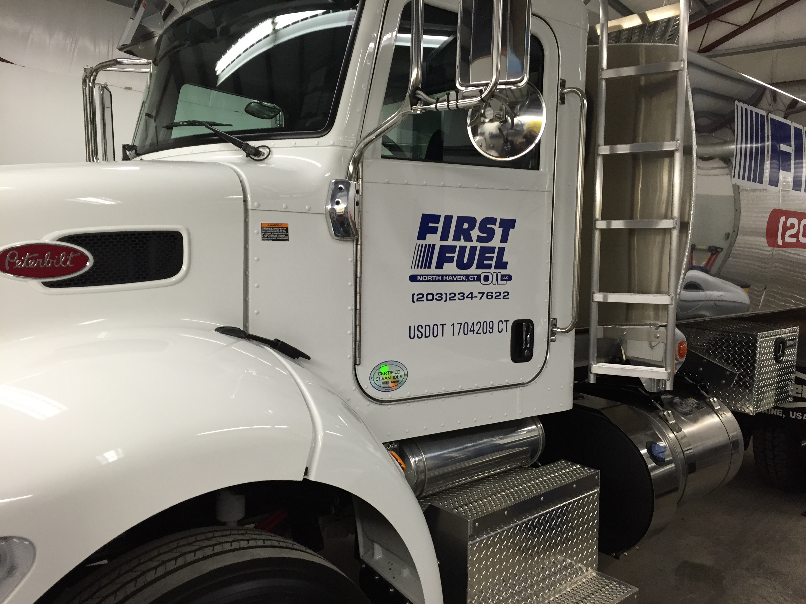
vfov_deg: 48.2
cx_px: 403
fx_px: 675
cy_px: 302
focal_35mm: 29
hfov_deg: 61.7
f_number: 2.2
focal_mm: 4.15
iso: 50
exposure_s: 1/30
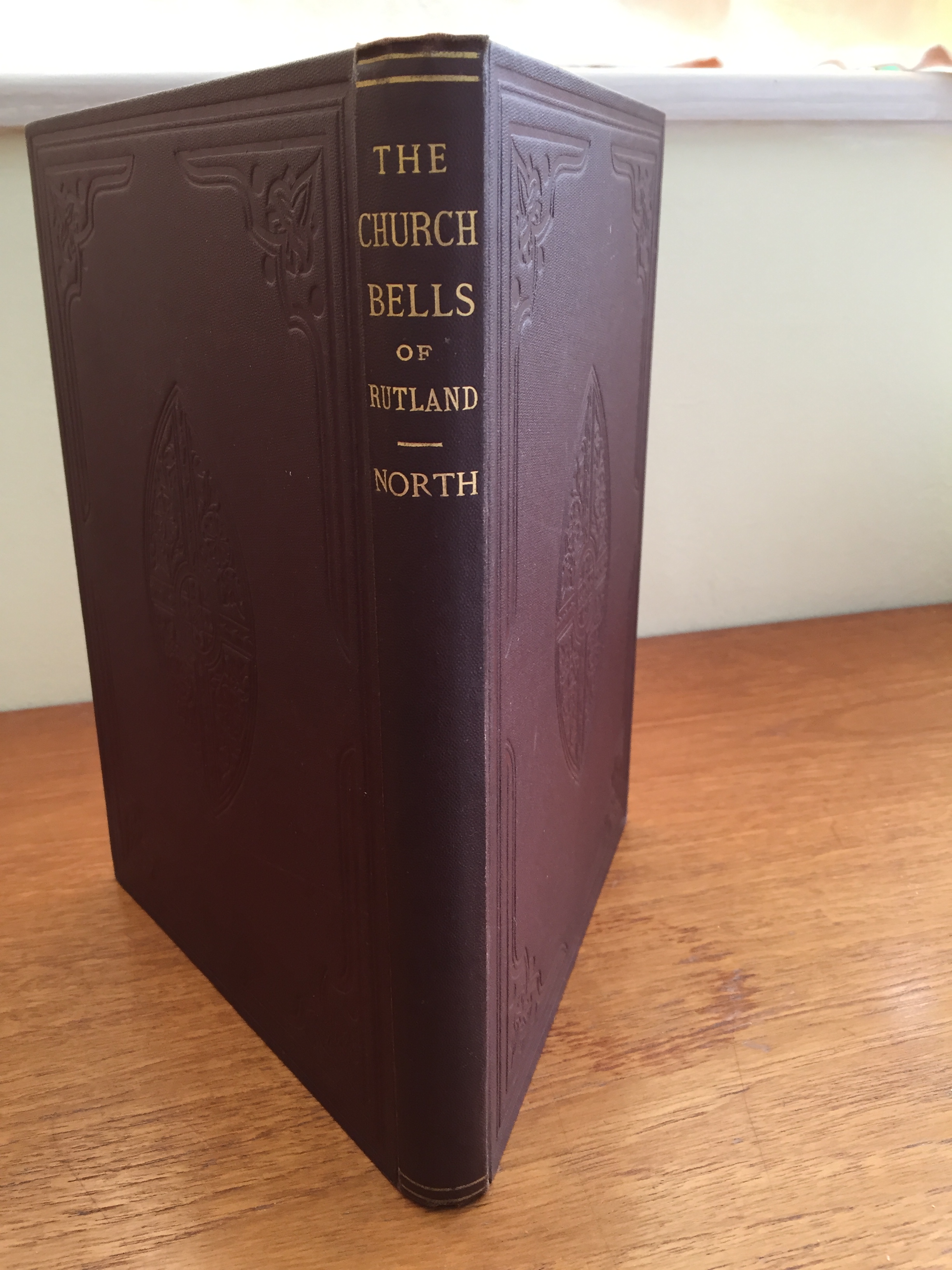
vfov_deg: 61.7
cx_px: 476
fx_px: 1063
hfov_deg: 48.2
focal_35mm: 29
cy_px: 635
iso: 50
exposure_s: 1/33
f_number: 2.2
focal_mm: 4.15
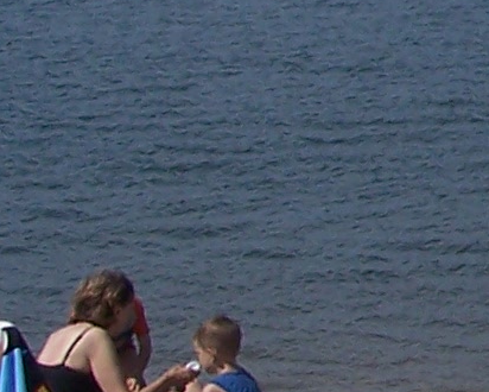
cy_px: -122
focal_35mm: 244
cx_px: 1319
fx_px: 3533
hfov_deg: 7.3
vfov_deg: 6.3
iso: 80
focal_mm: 6.7
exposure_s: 1/750
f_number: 5.6
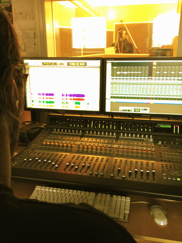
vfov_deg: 52.6
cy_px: 122
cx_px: 91
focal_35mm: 35
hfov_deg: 40.7
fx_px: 245
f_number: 2.4
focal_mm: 4.28
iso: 100
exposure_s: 1/20
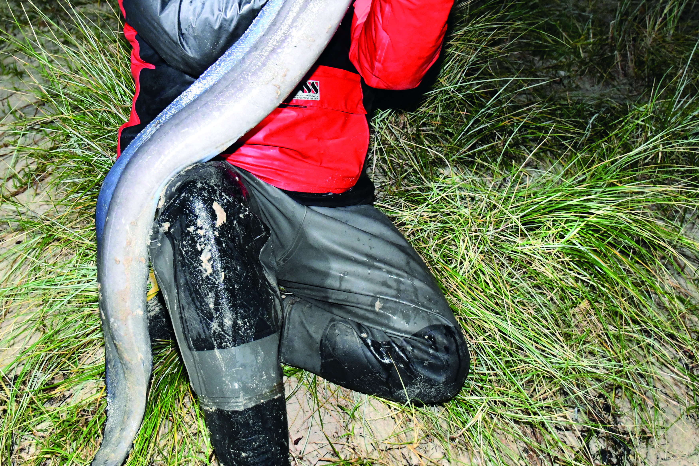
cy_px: 120
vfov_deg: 23.5
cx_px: 291
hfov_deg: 35.0
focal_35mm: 57
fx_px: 1107
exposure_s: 1/60
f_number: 4
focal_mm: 24
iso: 3600
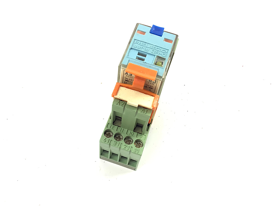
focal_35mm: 33
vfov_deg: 43.0
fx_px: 262
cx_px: 134
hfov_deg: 55.3
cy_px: 102
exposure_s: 1/50
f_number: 2.4
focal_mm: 3.3
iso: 80
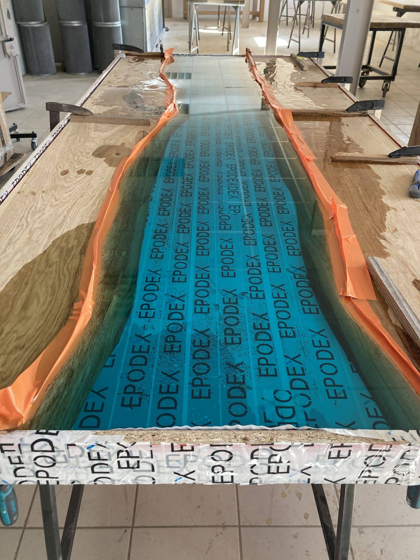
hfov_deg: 49.7
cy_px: 280
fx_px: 453
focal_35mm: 28
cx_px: 210
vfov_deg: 63.4
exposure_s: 1/60
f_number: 1.8
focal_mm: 3.99
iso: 80
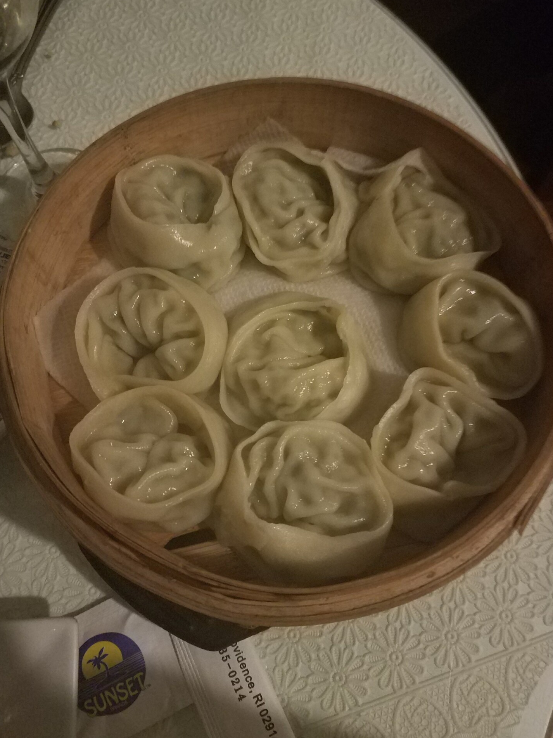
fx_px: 597
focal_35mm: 28
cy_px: 363
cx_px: 288
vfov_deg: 63.4
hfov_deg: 49.7
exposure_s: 1/10
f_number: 1.7
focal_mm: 4.2
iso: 320
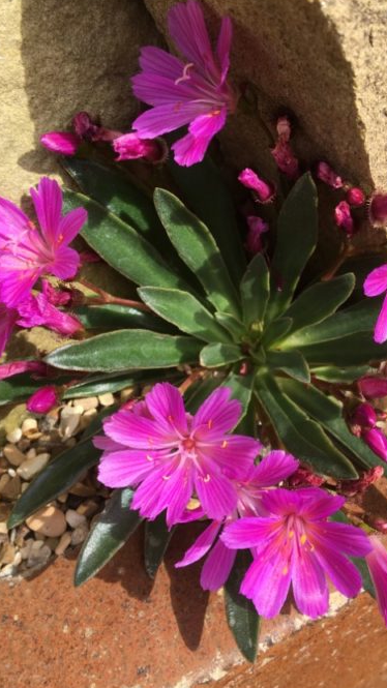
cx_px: 266
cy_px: 317
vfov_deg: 52.7
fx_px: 693
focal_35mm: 38
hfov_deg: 30.9
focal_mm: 4.15
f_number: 2.2
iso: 25
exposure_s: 1/836
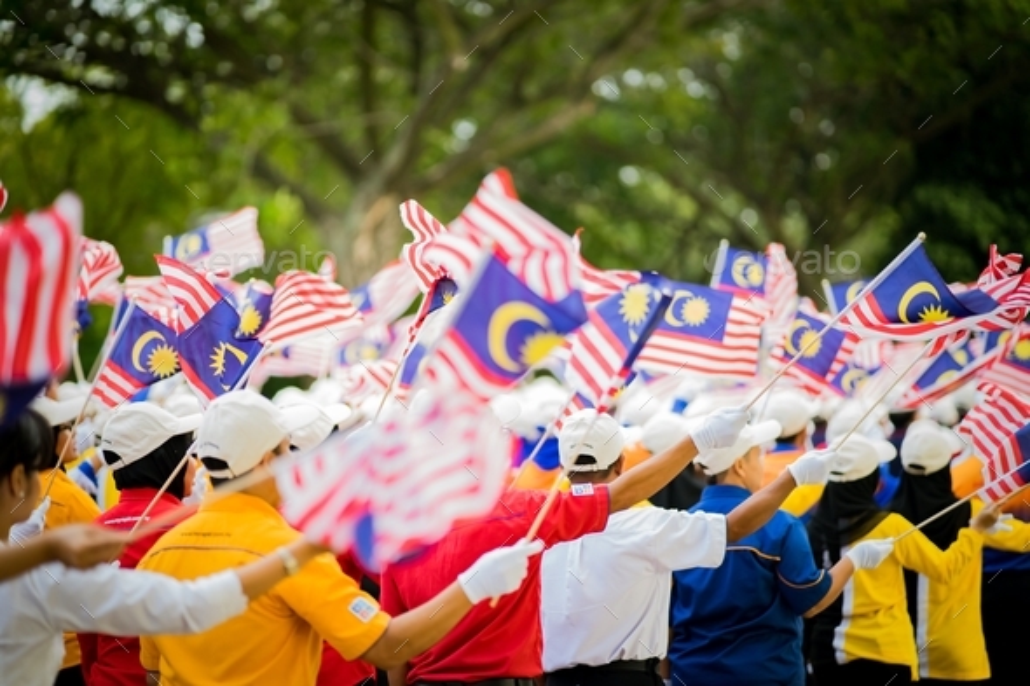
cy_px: 343
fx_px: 2431
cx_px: 515
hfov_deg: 23.9
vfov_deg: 16.1
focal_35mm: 85
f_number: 1.4
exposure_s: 1/1000
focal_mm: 85
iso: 800
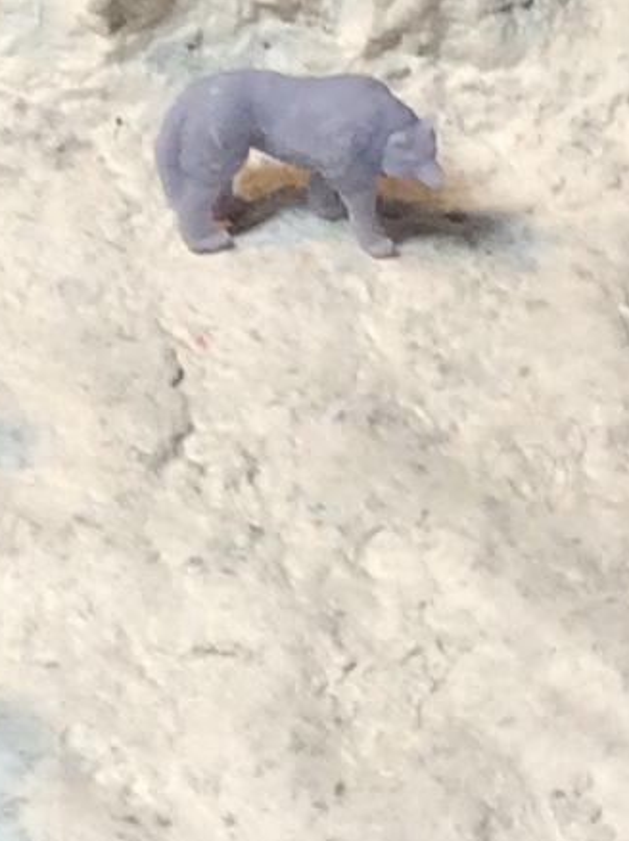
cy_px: 303
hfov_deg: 7.8
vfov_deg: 10.5
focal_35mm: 189
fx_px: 4590
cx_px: 541
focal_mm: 3.3
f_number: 2.4
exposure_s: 1/25
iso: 40
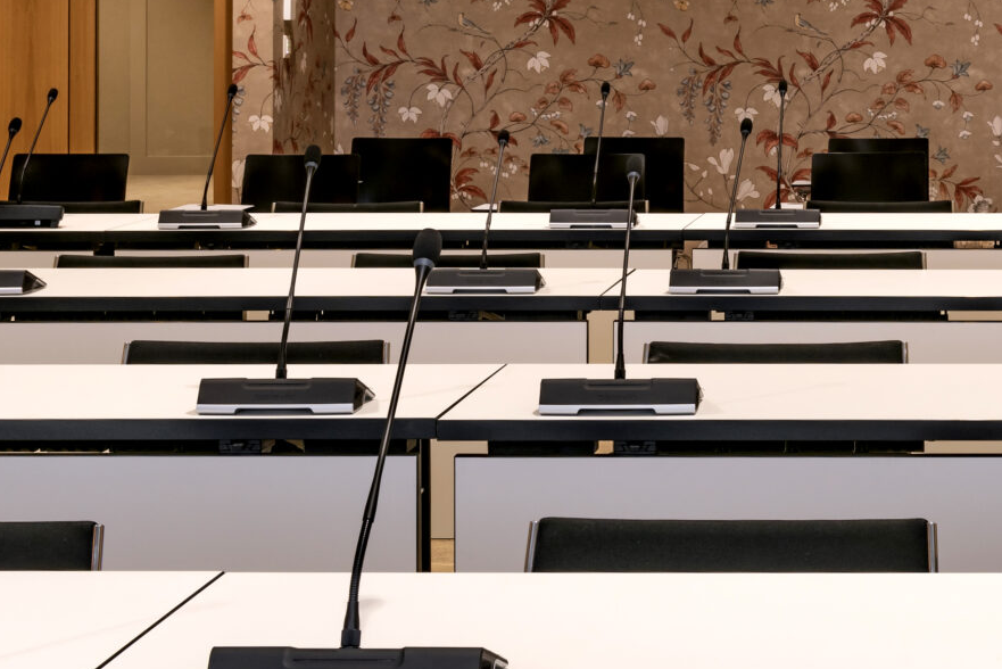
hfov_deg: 21.3
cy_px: -45
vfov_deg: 14.4
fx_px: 2589
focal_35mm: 93
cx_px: 942
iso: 100
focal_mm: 32
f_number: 16
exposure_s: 1/2.5
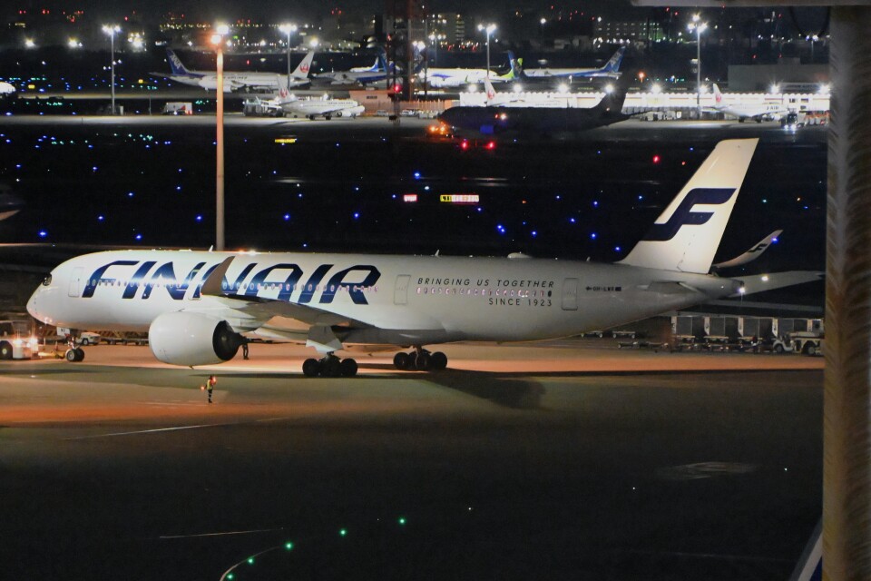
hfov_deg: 9.1
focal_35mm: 225
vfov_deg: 6.1
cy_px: 290
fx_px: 5443
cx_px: 436
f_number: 7.1
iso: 16000
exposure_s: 1/50
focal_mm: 150
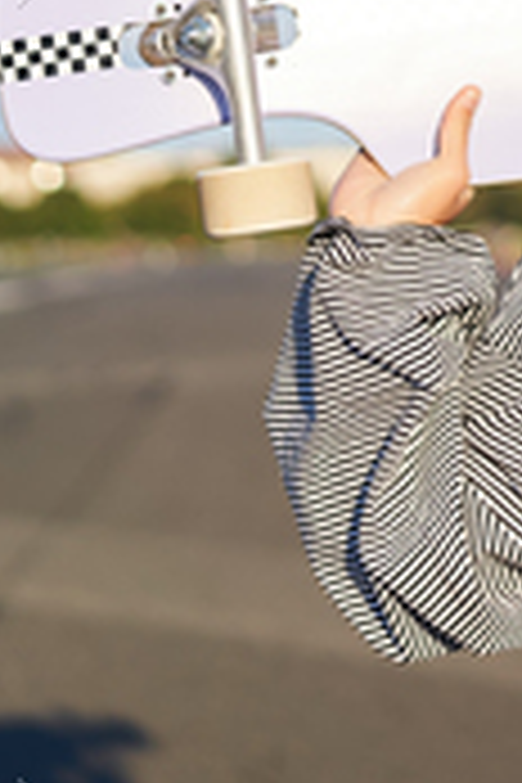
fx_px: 4045
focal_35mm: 186
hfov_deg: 7.2
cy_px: -74
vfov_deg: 10.9
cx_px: 958
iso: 100
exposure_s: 1/2500
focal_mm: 55
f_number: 2.5
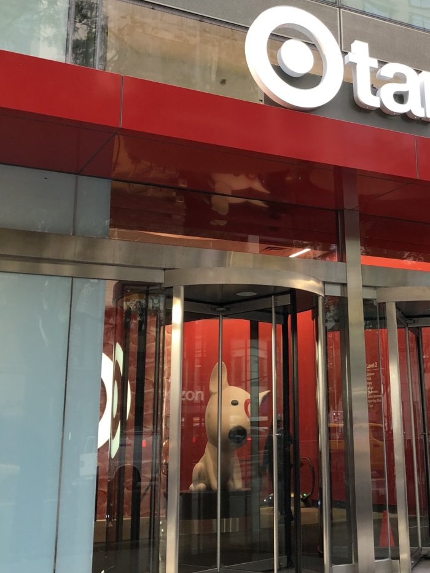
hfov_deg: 29.9
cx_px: 305
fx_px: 795
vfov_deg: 39.4
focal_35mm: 48
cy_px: 219
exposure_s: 1/40
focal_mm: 3.99
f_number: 1.8
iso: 25
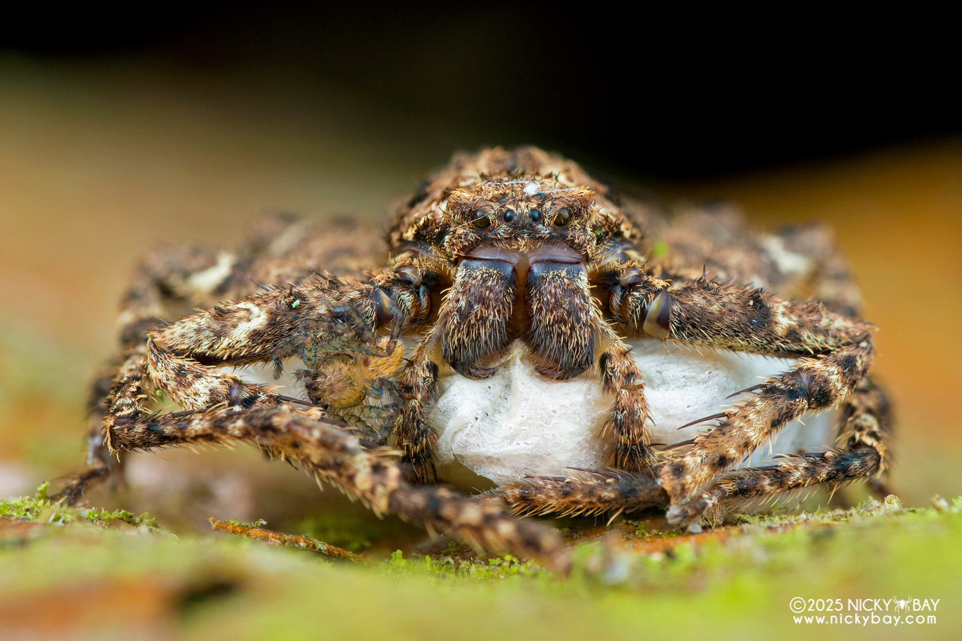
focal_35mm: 90
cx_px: 481
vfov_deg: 15.2
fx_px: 2404
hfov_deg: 22.6
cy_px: 320
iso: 400
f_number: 25
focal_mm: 90
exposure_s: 1/250
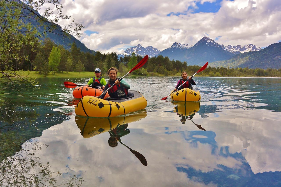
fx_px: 226
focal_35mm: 29
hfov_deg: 63.7
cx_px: 140
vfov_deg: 45.0
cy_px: 94
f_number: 4.5
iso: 160
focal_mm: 11
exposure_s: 1/1250
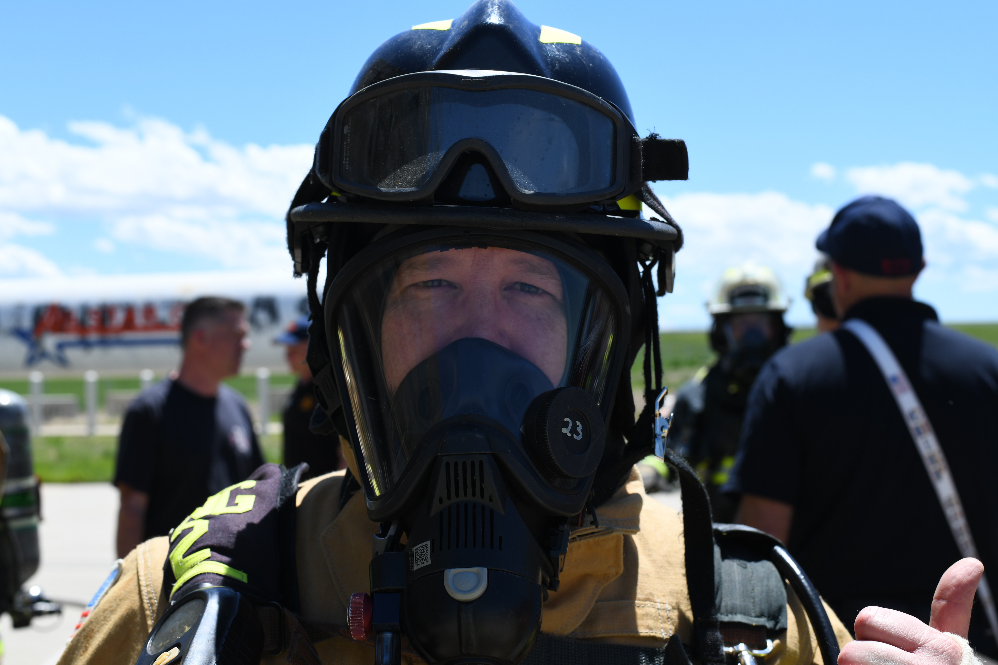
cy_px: 332
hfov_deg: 39.6
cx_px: 499
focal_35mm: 50
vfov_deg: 27.0
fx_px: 1386
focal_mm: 50
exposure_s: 1/500
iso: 250
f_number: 8
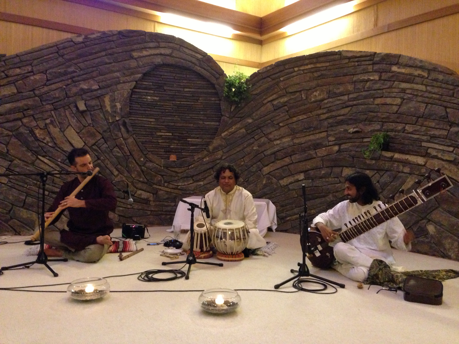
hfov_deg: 55.4
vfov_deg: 42.9
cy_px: 172
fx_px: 438
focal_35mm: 33
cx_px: 230
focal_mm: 4.13
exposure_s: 1/15
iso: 800
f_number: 2.4
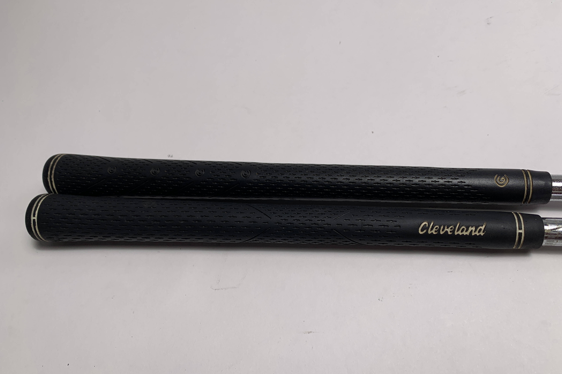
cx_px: 287
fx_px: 437
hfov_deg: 65.5
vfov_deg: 46.4
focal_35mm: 28
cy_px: 192
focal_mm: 4.25
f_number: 1.8
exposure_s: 1/330
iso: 25
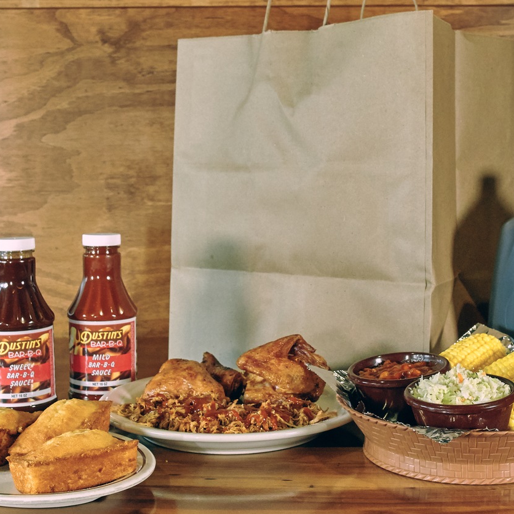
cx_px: 288
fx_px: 958
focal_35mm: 57
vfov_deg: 30.0
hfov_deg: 30.0
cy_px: 215
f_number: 10
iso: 2000
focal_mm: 35
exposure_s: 1/100
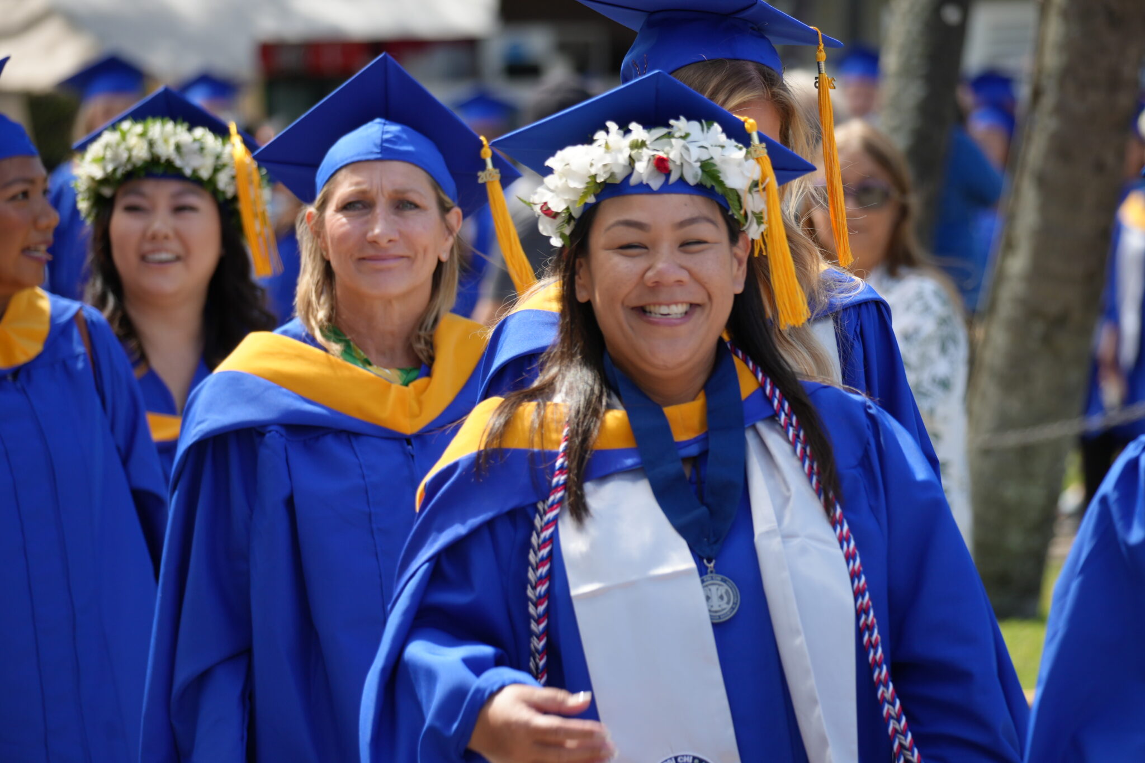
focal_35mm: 316
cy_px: 382
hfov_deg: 6.5
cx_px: 572
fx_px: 10049
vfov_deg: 4.3
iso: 160
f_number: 6.3
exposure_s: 1/320
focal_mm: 211
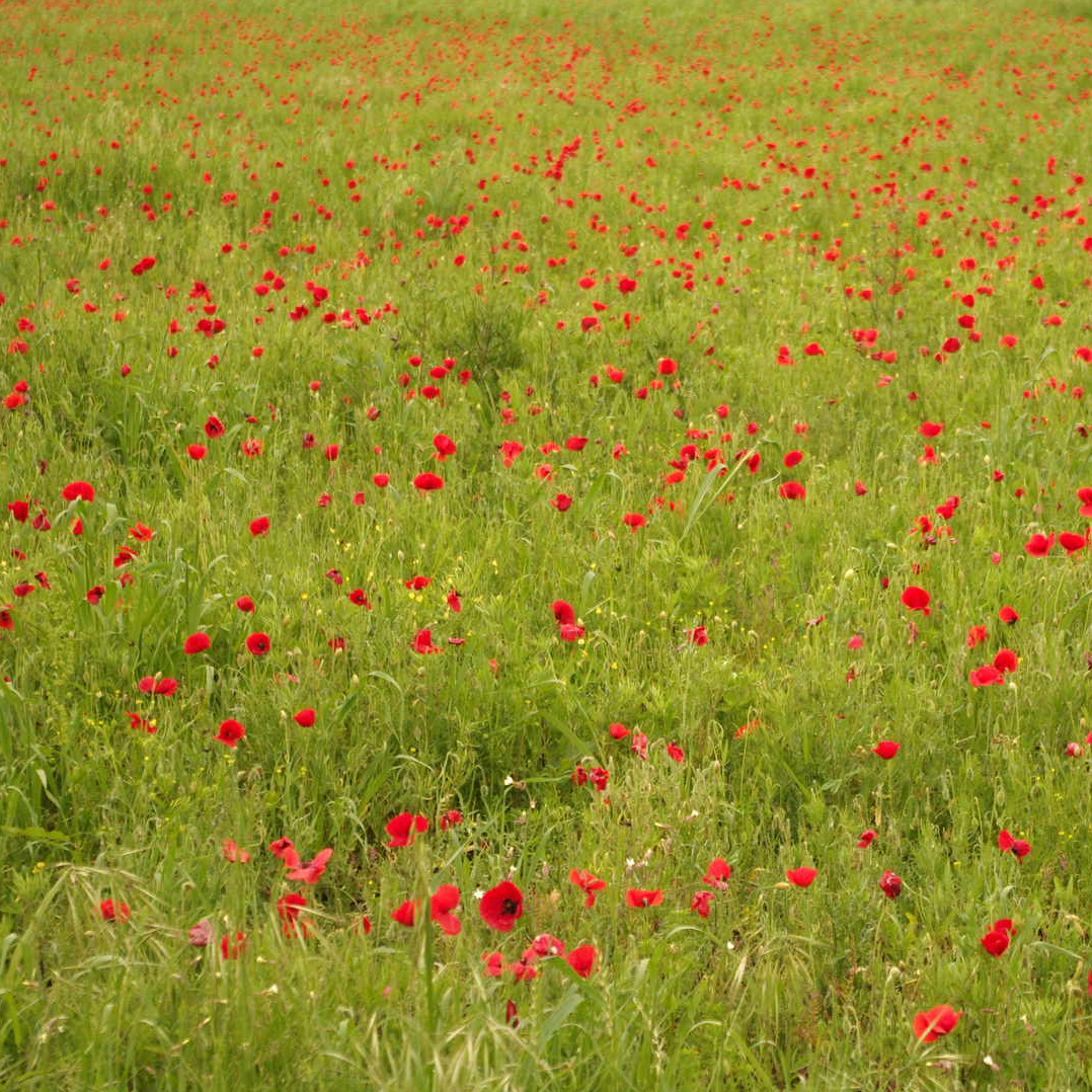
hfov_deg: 16.5
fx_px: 3747
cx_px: 761
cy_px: 546
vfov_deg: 16.6
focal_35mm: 105
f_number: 5.6
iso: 200
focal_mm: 55
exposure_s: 1/250
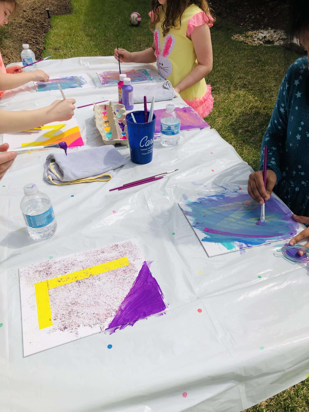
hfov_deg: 49.7
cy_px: 206
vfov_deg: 63.4
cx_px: 154
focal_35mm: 28
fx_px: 333
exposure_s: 1/3003
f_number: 1.8
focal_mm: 3.99
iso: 20
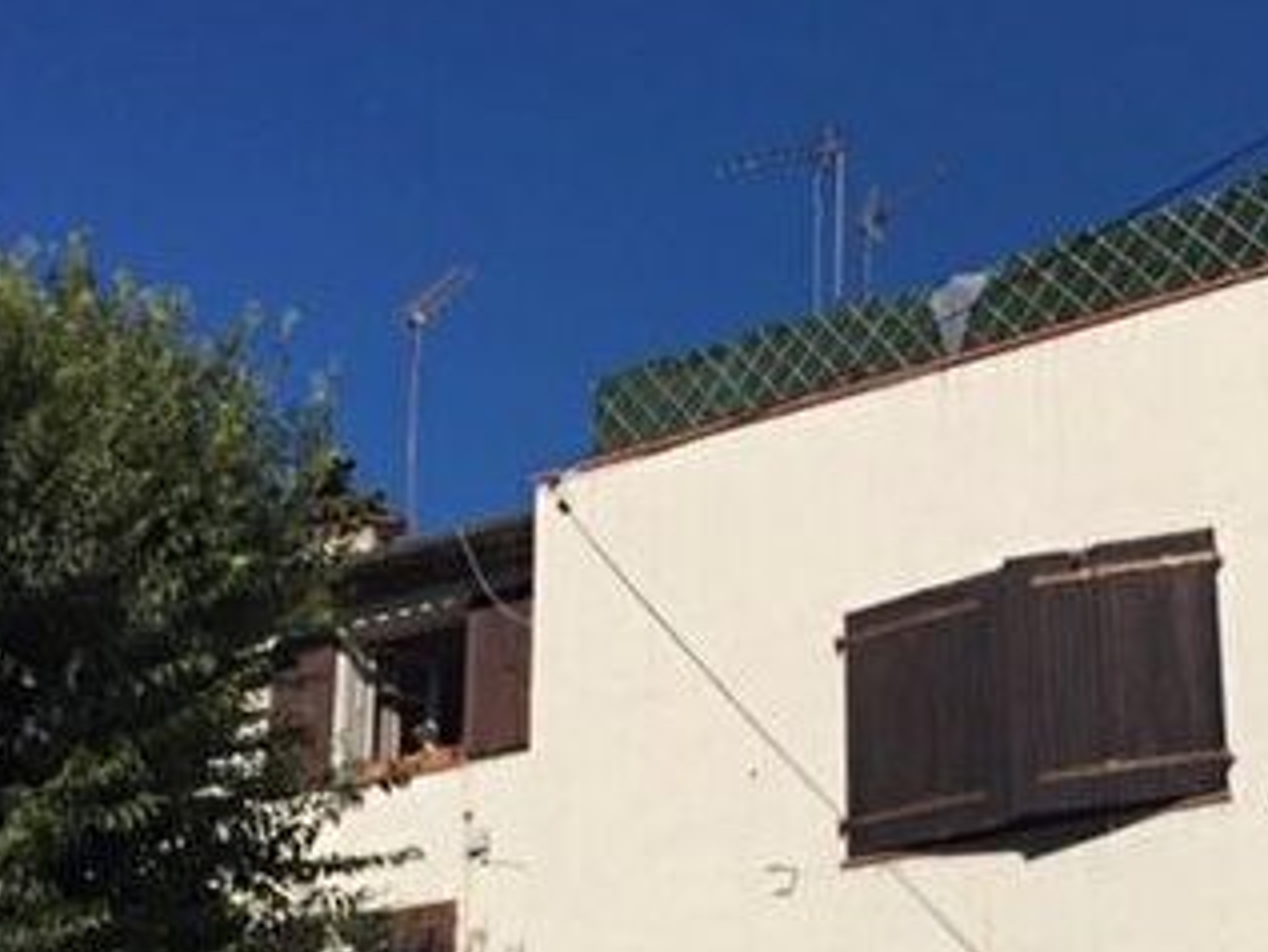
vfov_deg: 22.3
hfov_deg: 29.8
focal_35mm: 64
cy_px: 882
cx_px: 924
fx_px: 2345
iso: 32
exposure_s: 1/6623
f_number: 2.2
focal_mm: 4.15
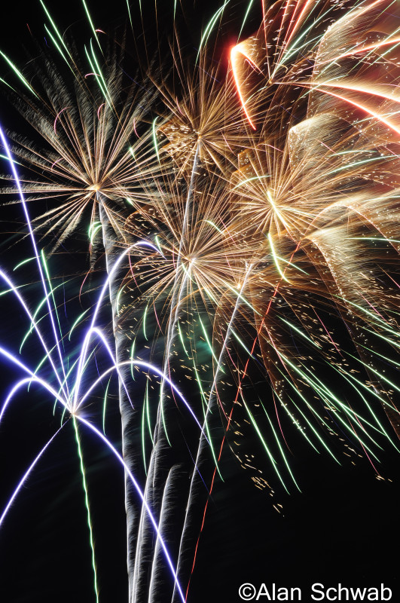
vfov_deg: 24.2
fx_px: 1404
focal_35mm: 84
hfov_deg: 16.2
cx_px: 200
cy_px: 302
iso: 200
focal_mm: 56
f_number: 11
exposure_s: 9.8
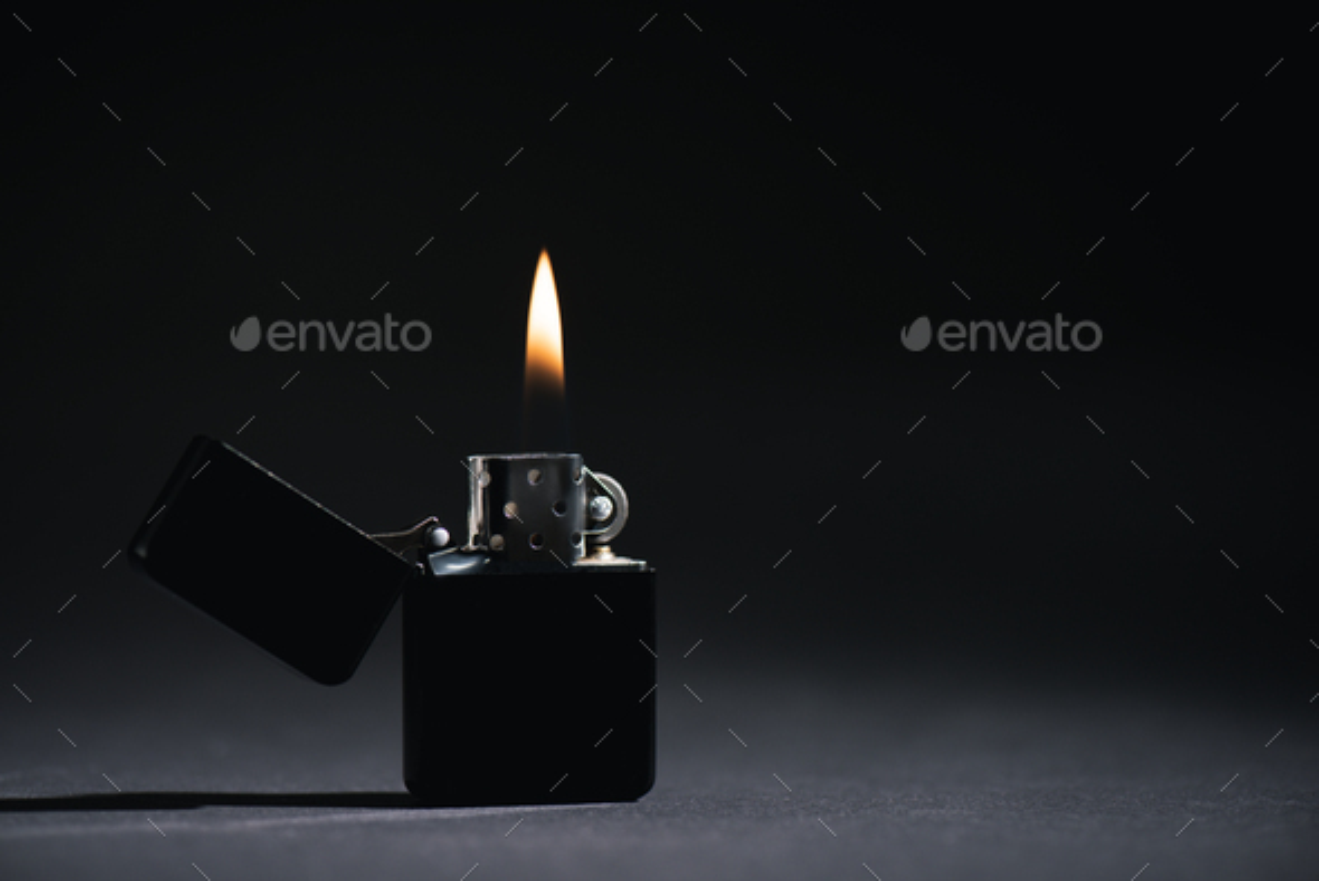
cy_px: 440
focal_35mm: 105
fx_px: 3849
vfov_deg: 13.1
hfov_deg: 19.4
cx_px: 660
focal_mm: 105
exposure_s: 1/160
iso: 100
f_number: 5.6
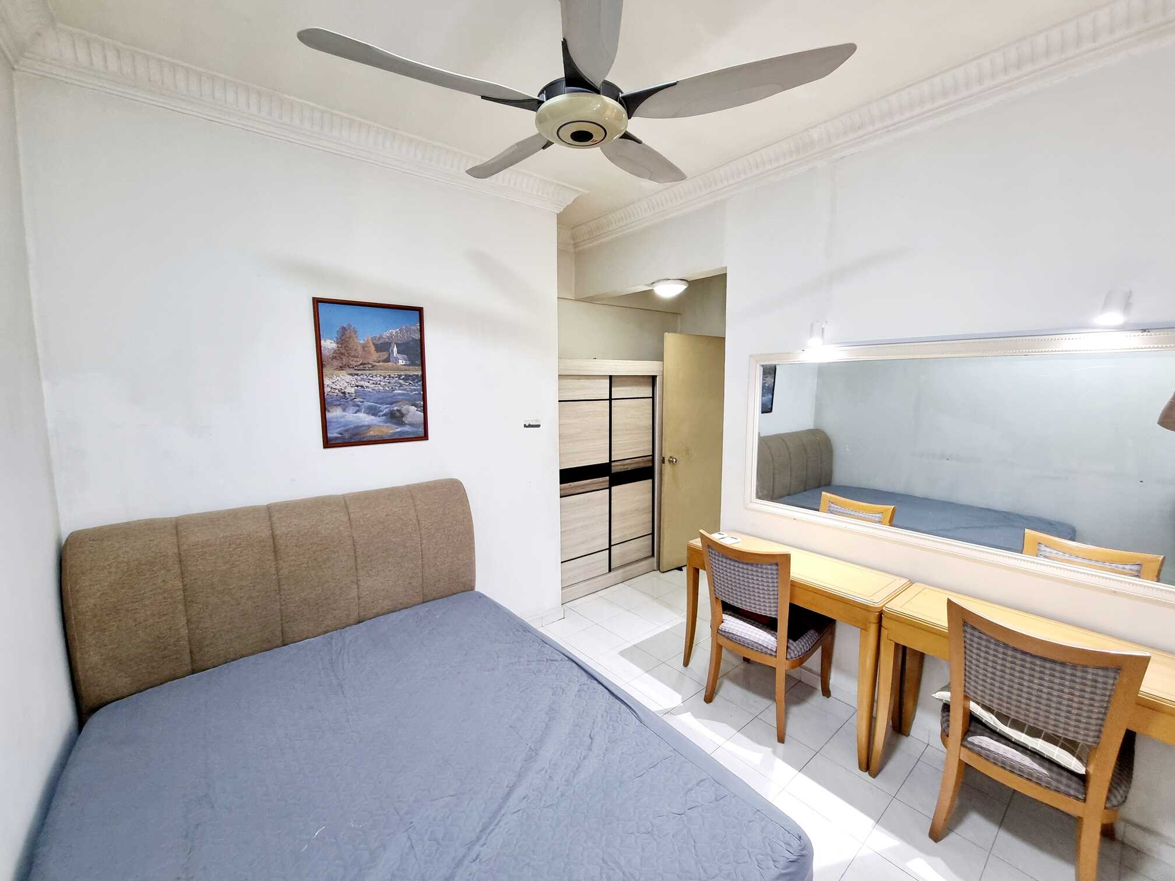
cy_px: 440
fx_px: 441
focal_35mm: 13
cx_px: 588
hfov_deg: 106.2
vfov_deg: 89.9
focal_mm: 2.2
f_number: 2.2
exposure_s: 1/50
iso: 320
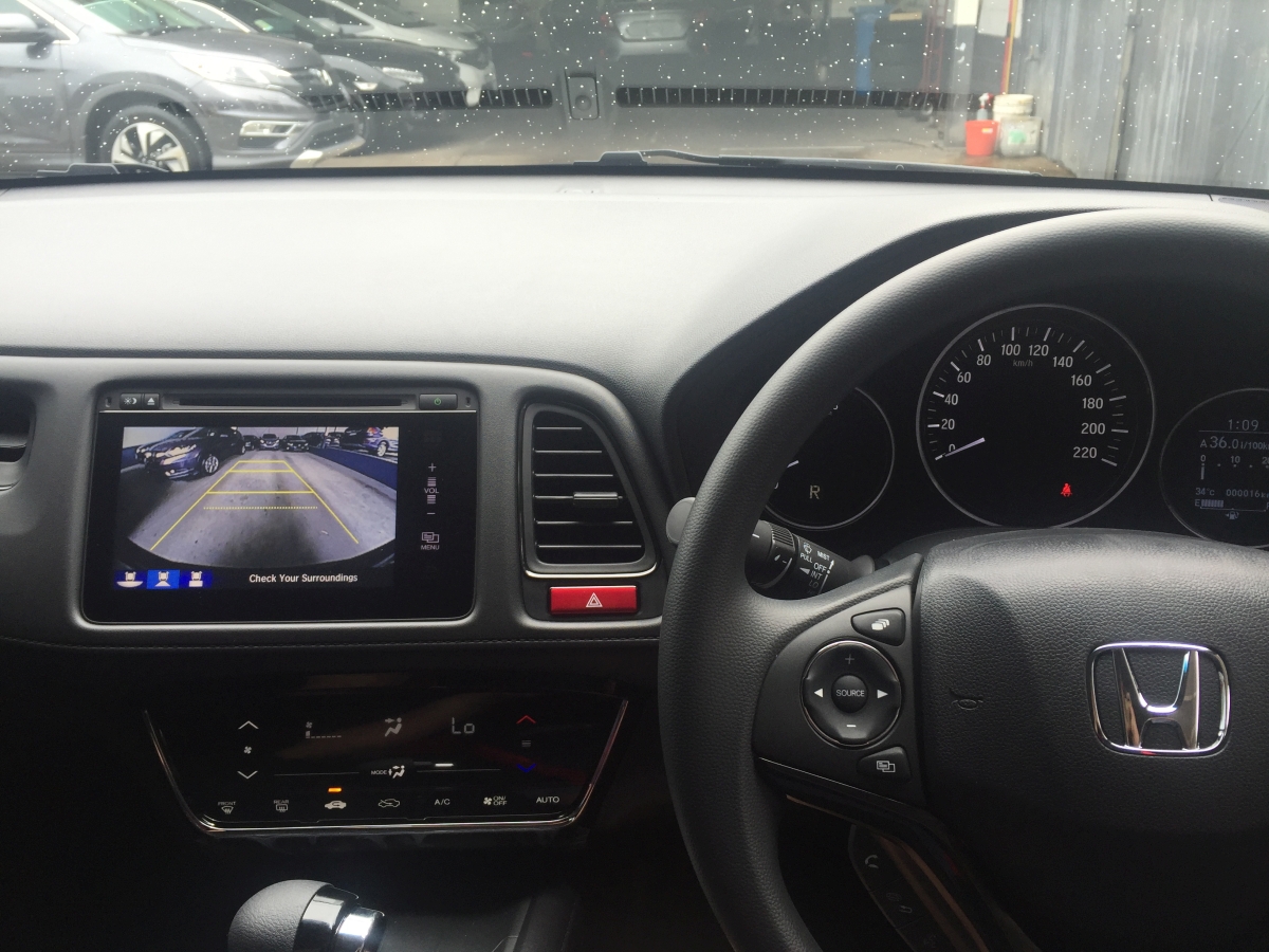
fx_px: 1063
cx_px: 634
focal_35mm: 29
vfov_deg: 48.2
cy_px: 476
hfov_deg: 61.7
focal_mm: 4.15
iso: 32
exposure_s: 1/168
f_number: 2.2
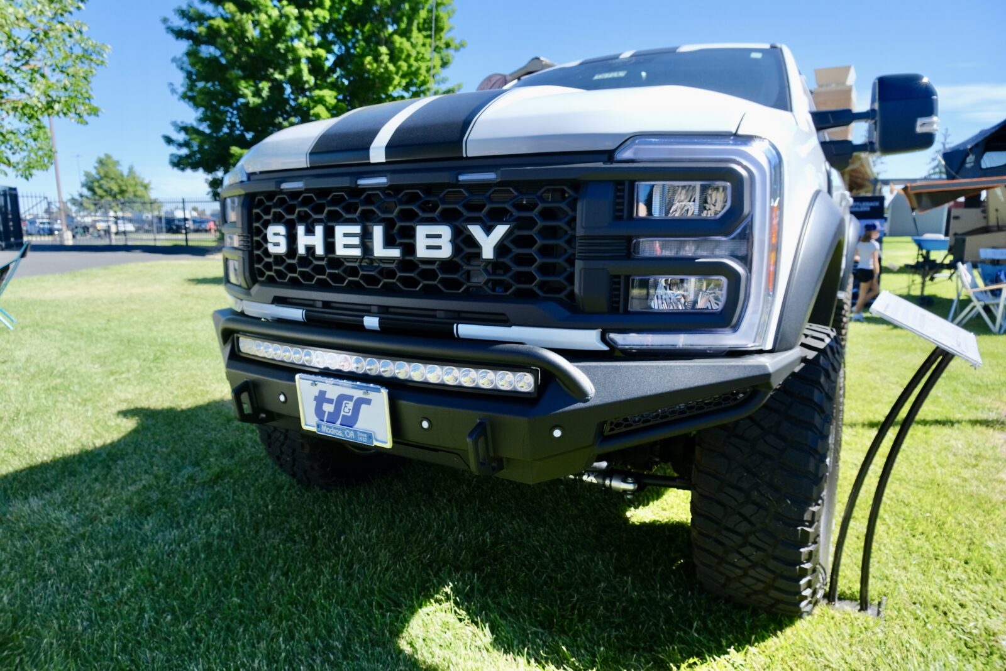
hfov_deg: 76.1
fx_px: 643
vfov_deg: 55.1
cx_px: 503
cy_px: 336
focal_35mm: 23
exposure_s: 1/400
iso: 400
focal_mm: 15
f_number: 5.6
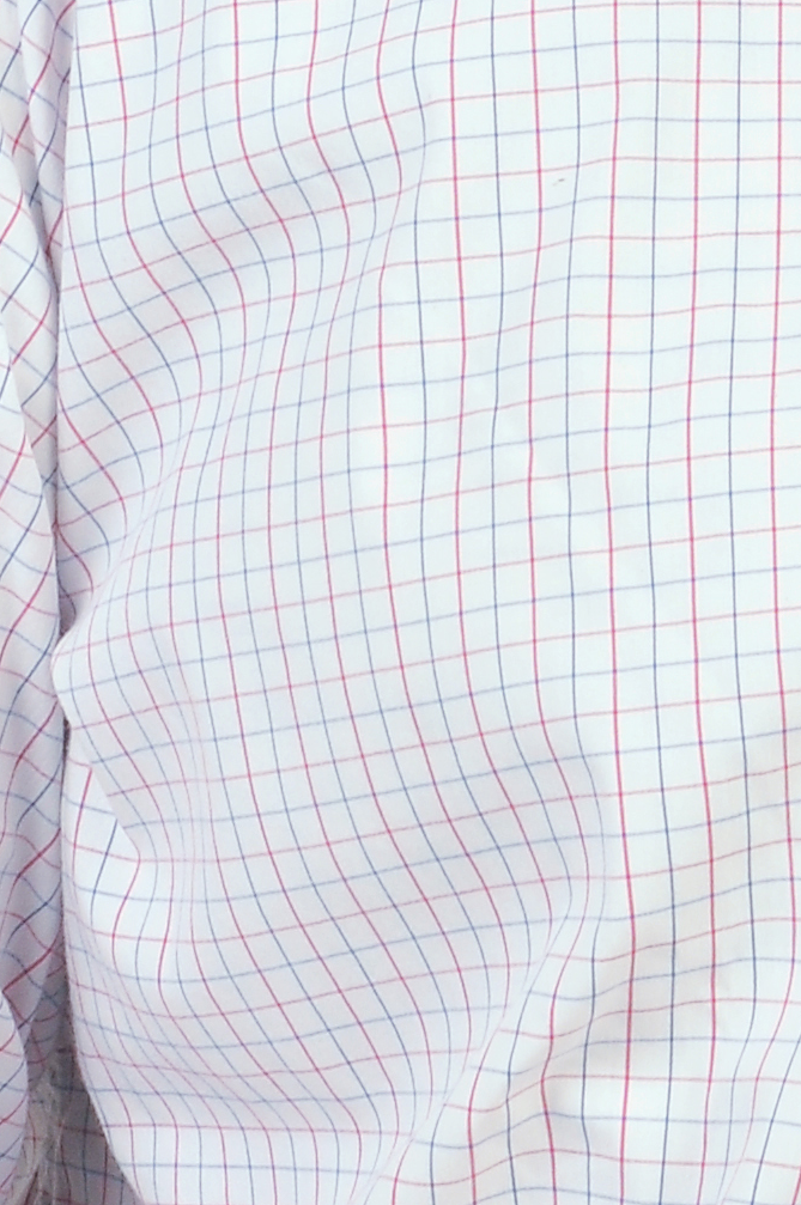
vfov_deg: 4.3
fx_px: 16028
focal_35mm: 479
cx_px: 1335
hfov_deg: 2.9
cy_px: -1037
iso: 200
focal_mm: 75
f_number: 14
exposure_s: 1/125
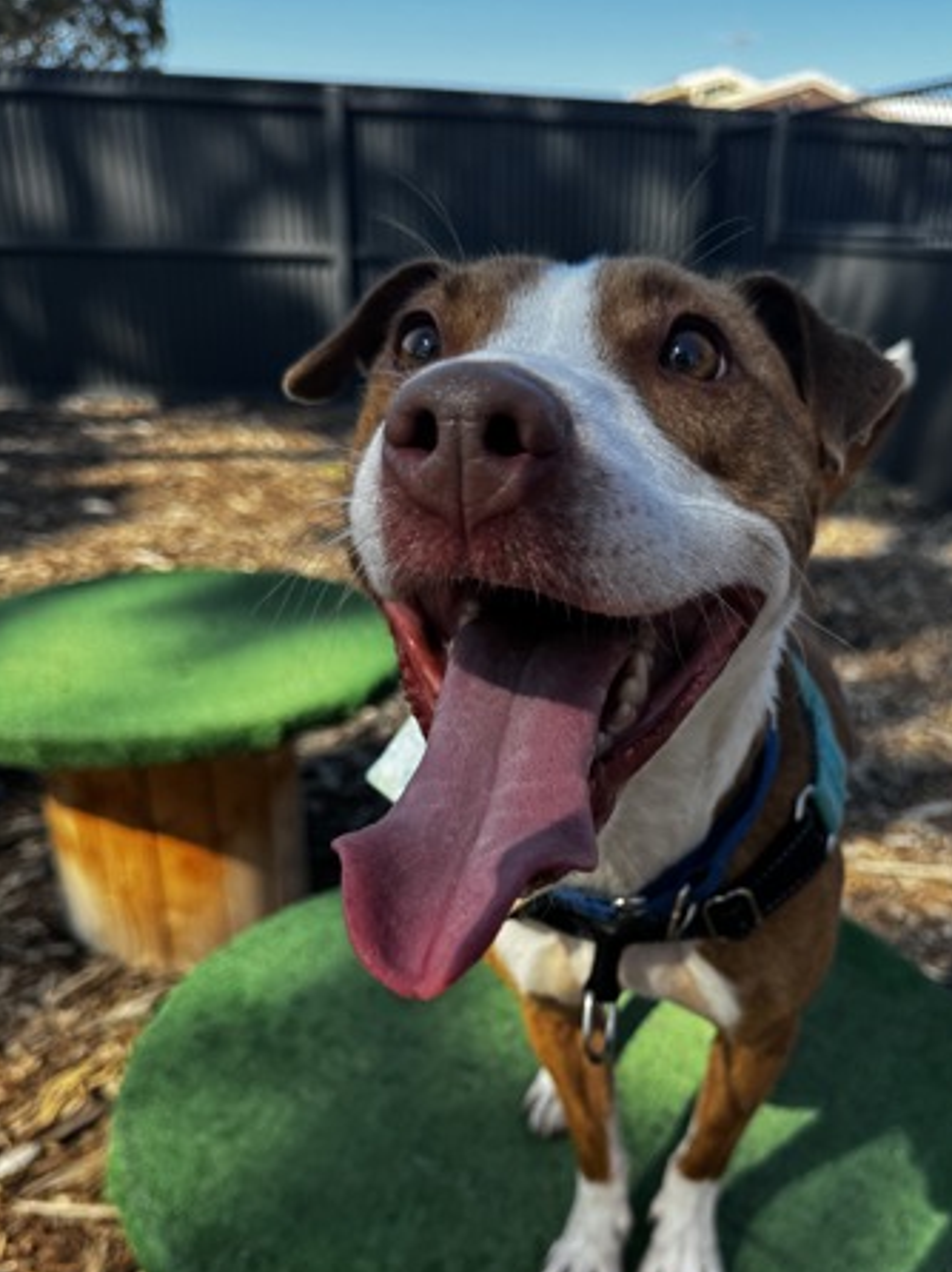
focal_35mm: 31
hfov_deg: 45.0
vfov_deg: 57.5
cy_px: 807
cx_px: 604
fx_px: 1138
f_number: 1.78
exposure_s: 1/1131
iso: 80
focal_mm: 6.76
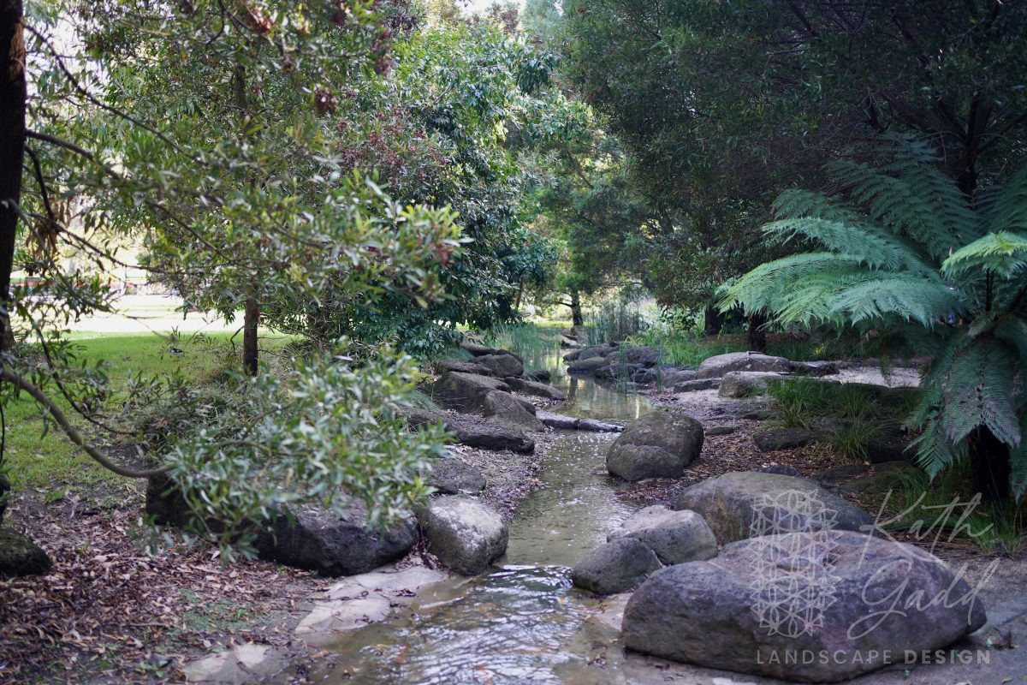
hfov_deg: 54.4
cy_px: 342
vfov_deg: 37.9
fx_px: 998
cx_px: 514
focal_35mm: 35
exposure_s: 1/25
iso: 100
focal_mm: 35
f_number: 2
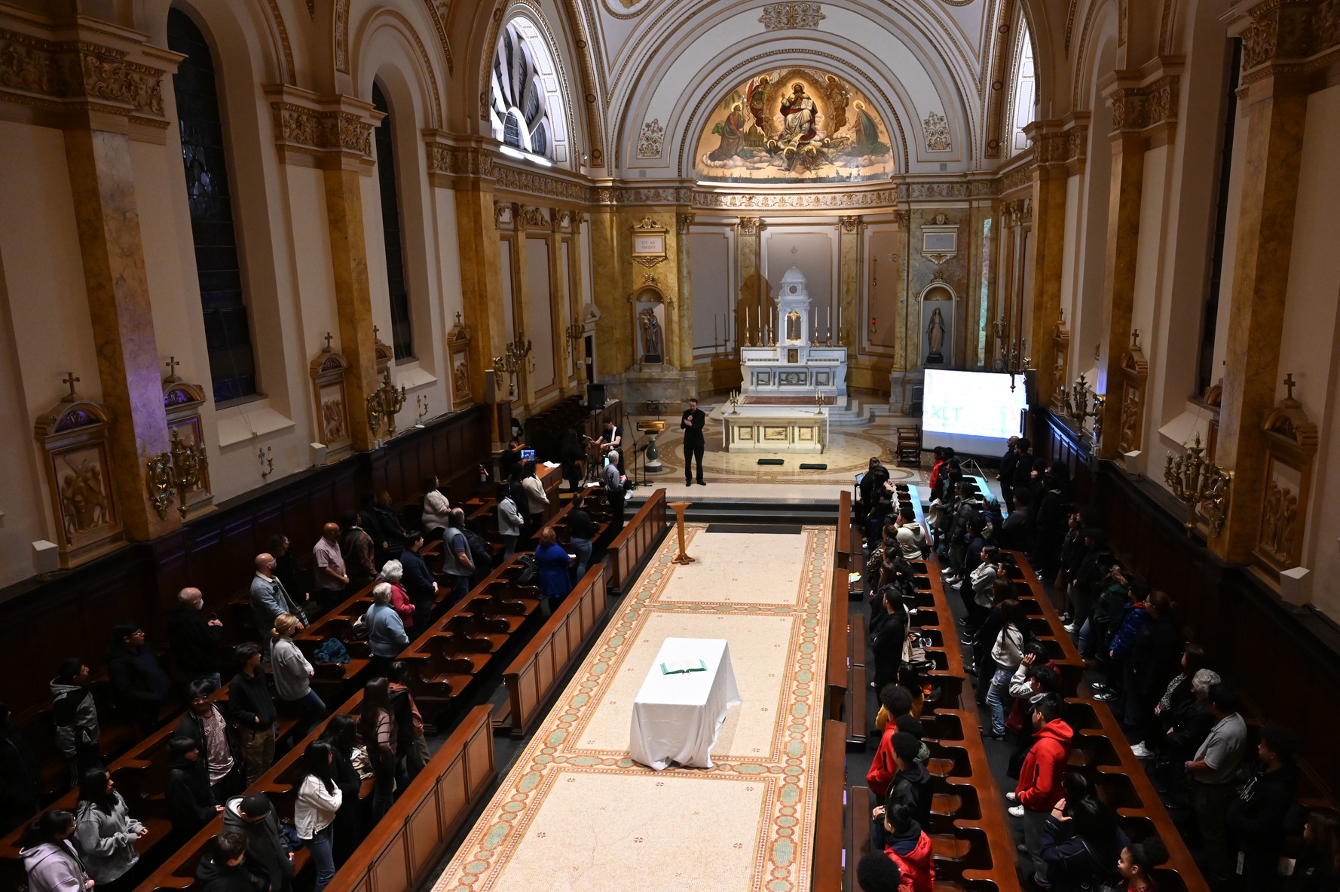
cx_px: 742
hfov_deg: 67.2
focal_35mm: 27
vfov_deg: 47.8
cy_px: 475
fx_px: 1004
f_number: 4
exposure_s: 1/80
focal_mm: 24
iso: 3200
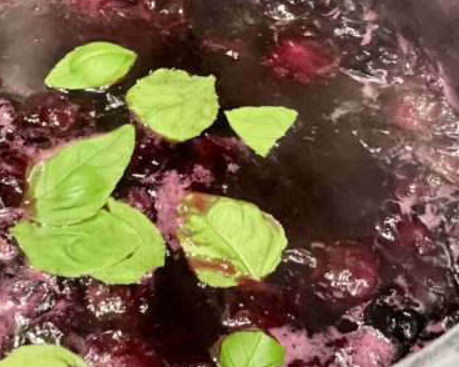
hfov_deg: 17.8
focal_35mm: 106
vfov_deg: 14.5
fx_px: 1439
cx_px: 22
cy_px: 166
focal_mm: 6
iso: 500
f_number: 2
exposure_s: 1/24
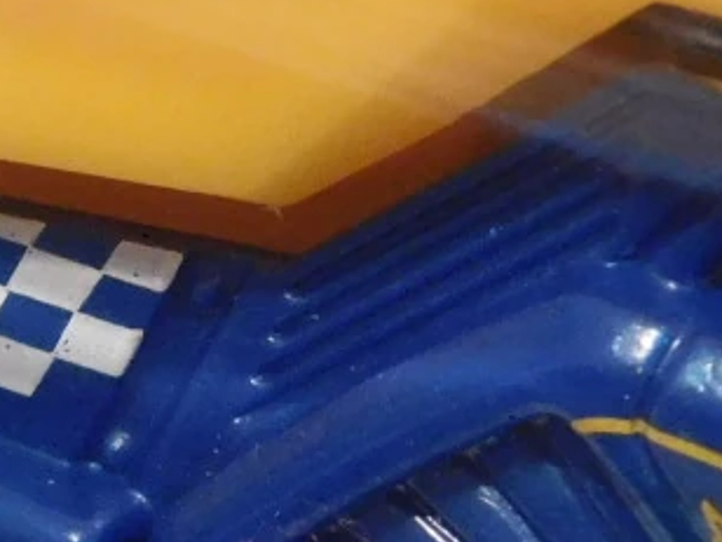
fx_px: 4338
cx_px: 96
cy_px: 326
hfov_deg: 9.5
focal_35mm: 208
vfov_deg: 7.1
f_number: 3.6
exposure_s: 1/10
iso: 400
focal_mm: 7.1
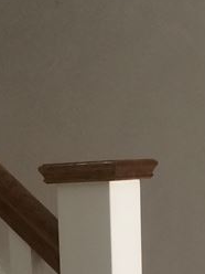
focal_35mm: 117
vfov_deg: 15.5
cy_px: 413
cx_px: 53
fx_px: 924
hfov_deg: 12.6
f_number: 2.2
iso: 50
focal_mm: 4.15
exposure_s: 1/33
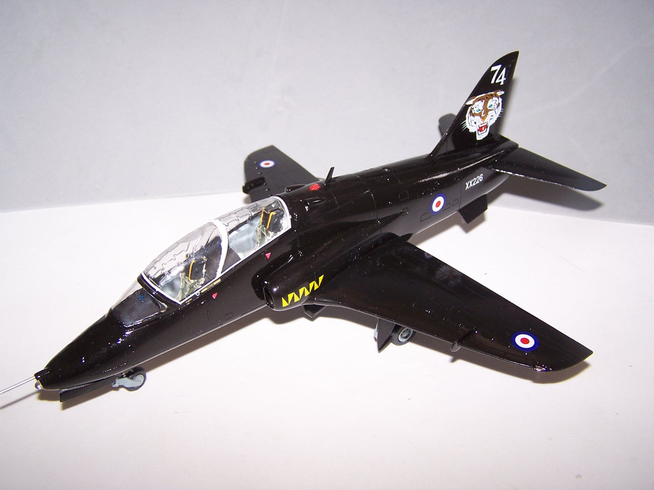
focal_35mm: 38
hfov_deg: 49.0
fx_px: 718
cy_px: 245
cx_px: 327
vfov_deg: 37.7
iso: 80
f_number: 2.8
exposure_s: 1/60
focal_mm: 6.3
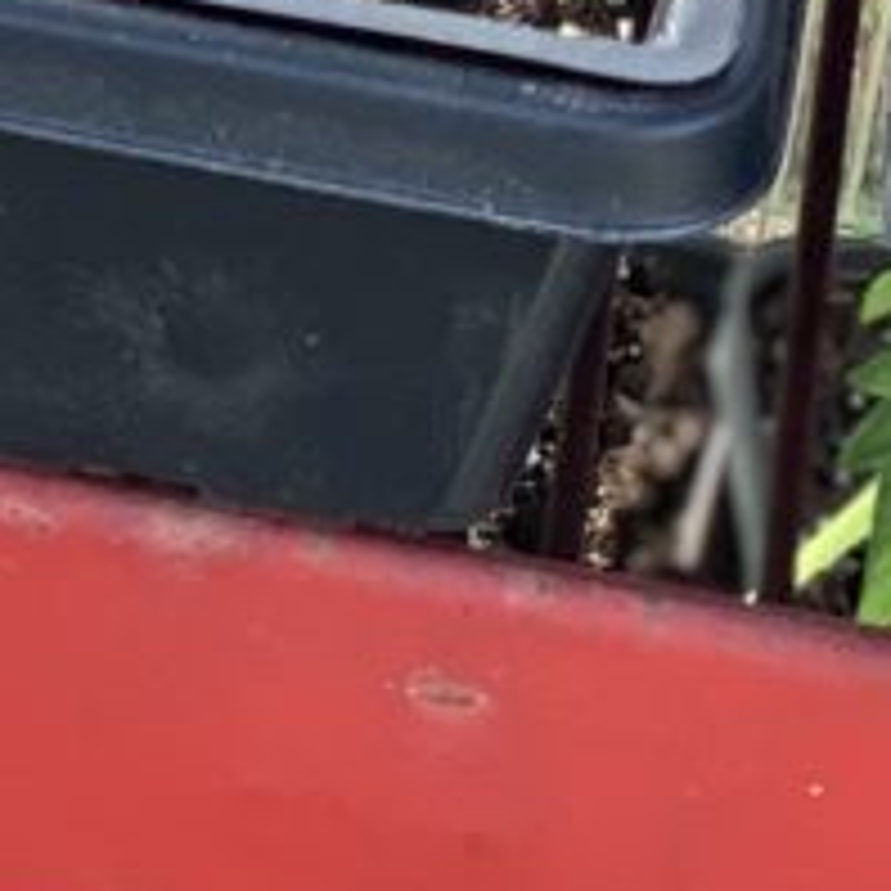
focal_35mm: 356
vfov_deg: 4.9
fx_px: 10367
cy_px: -284
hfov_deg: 4.7
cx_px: -1660
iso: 32
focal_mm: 6
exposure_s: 1/122
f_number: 2.4
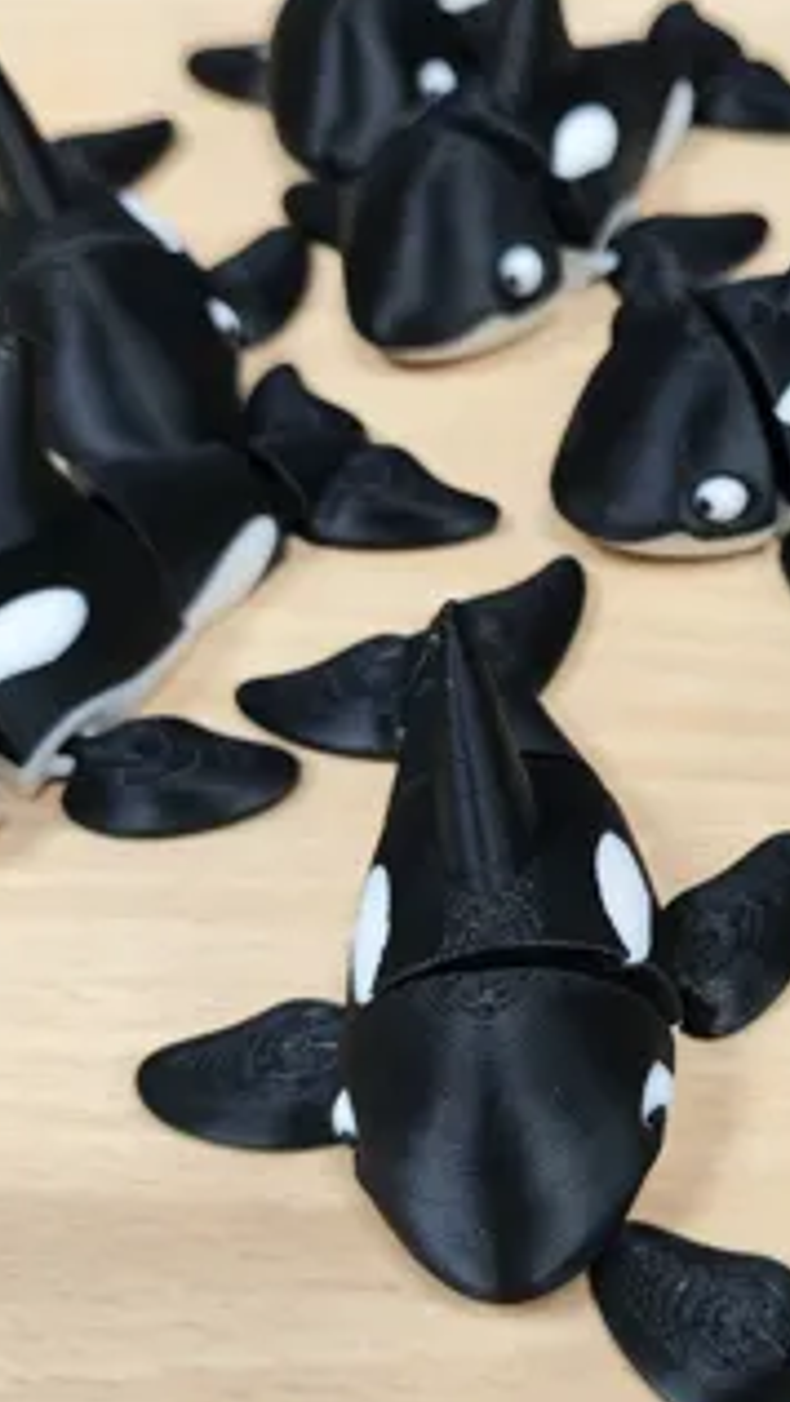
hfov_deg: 25.6
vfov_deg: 46.3
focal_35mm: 44
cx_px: 817
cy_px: 759
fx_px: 1637
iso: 277
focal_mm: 4.68
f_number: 1.8
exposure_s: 1/30
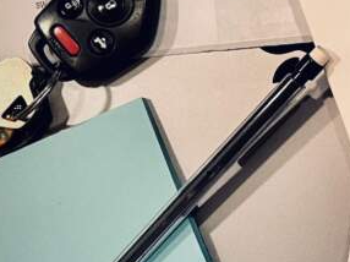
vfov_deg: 16.1
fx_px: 919
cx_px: 507
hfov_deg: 19.2
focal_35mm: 91
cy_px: 67
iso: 320
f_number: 1.6
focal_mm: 5.1
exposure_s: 1/60
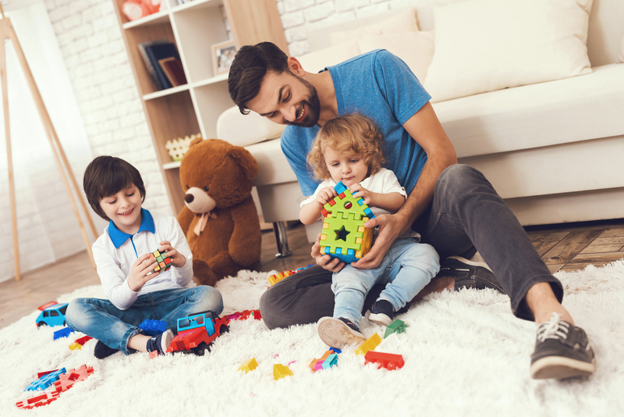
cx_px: 312
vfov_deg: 27.0
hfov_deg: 39.6
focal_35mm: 50
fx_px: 867
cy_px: 208
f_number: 2.8
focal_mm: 50
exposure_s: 1/100
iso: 400
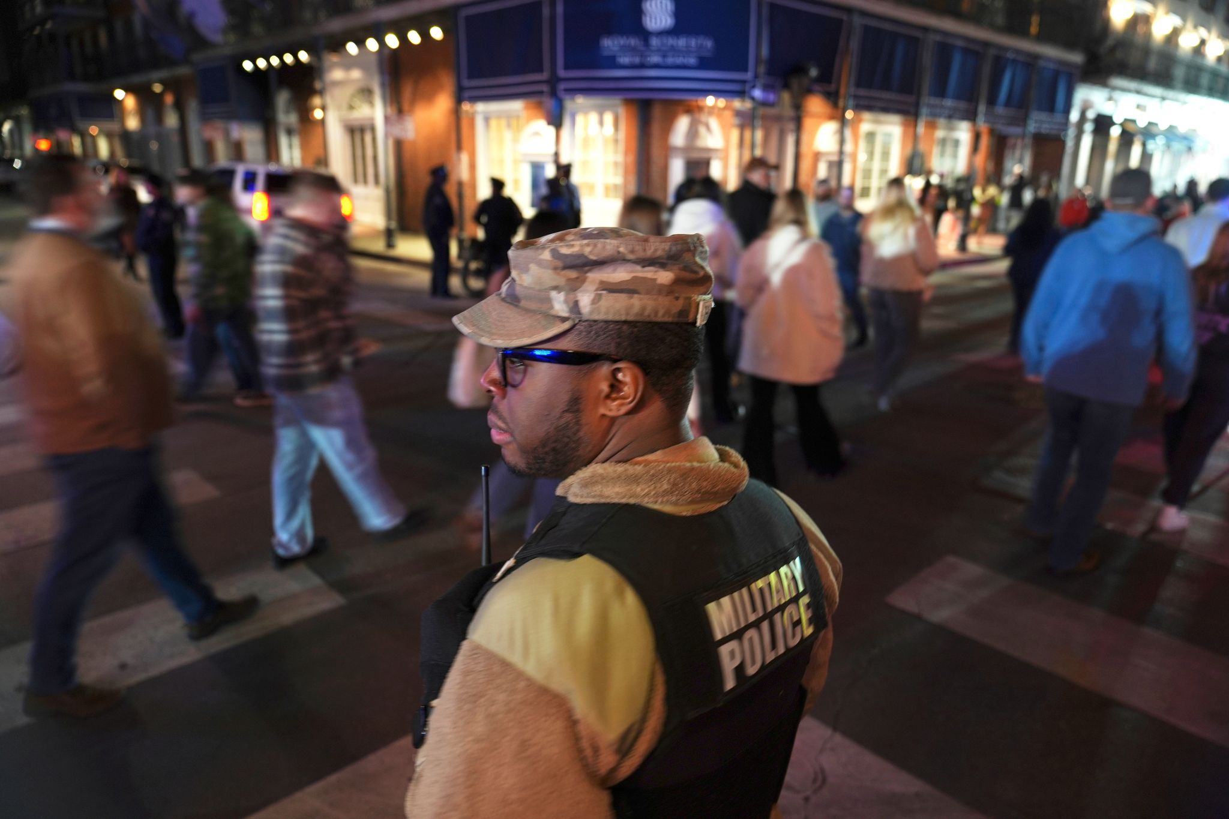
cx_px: 614
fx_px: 819
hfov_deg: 73.7
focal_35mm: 24
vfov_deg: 53.1
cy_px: 410
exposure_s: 1/13
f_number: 2.8
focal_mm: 24
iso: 400
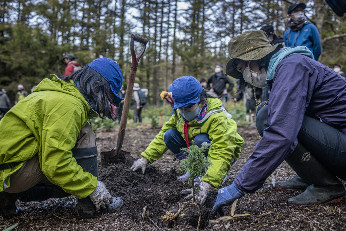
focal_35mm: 35
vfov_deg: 37.9
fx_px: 336
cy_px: 116
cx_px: 173
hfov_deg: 54.4
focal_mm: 35
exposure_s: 1/640
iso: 400
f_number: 2.8
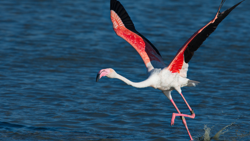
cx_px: 125
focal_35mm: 661
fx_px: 4382
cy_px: 61
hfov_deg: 3.3
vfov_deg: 1.8
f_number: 8
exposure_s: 1/2000
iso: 400
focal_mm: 420
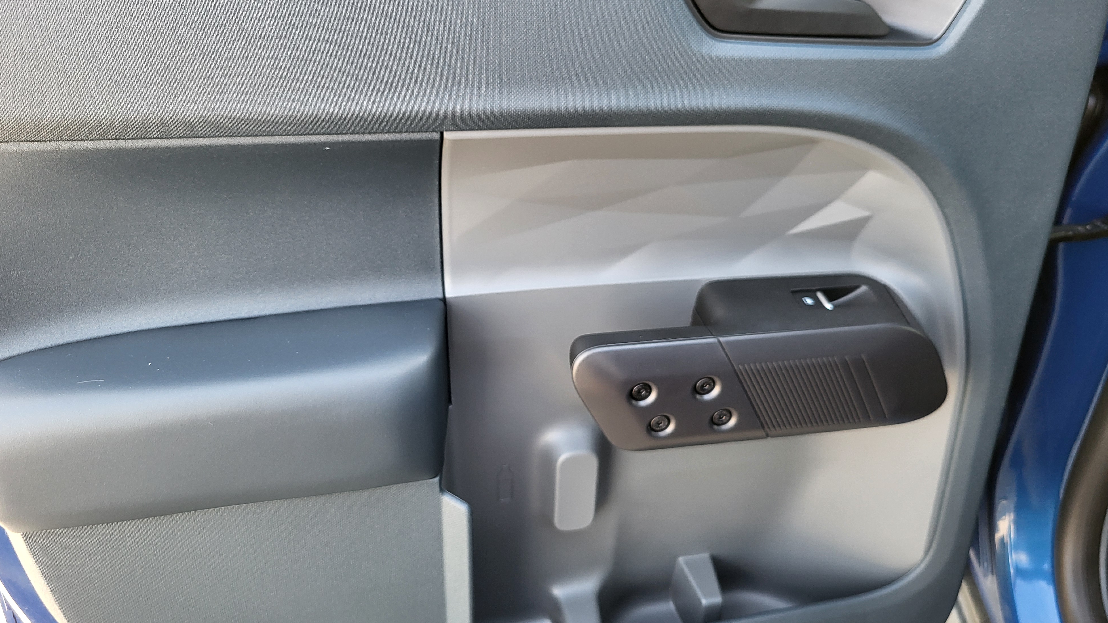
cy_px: 269
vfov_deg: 40.1
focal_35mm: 29
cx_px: 546
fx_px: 852
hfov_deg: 66.1
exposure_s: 1/120
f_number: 1.8
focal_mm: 5.4
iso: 125
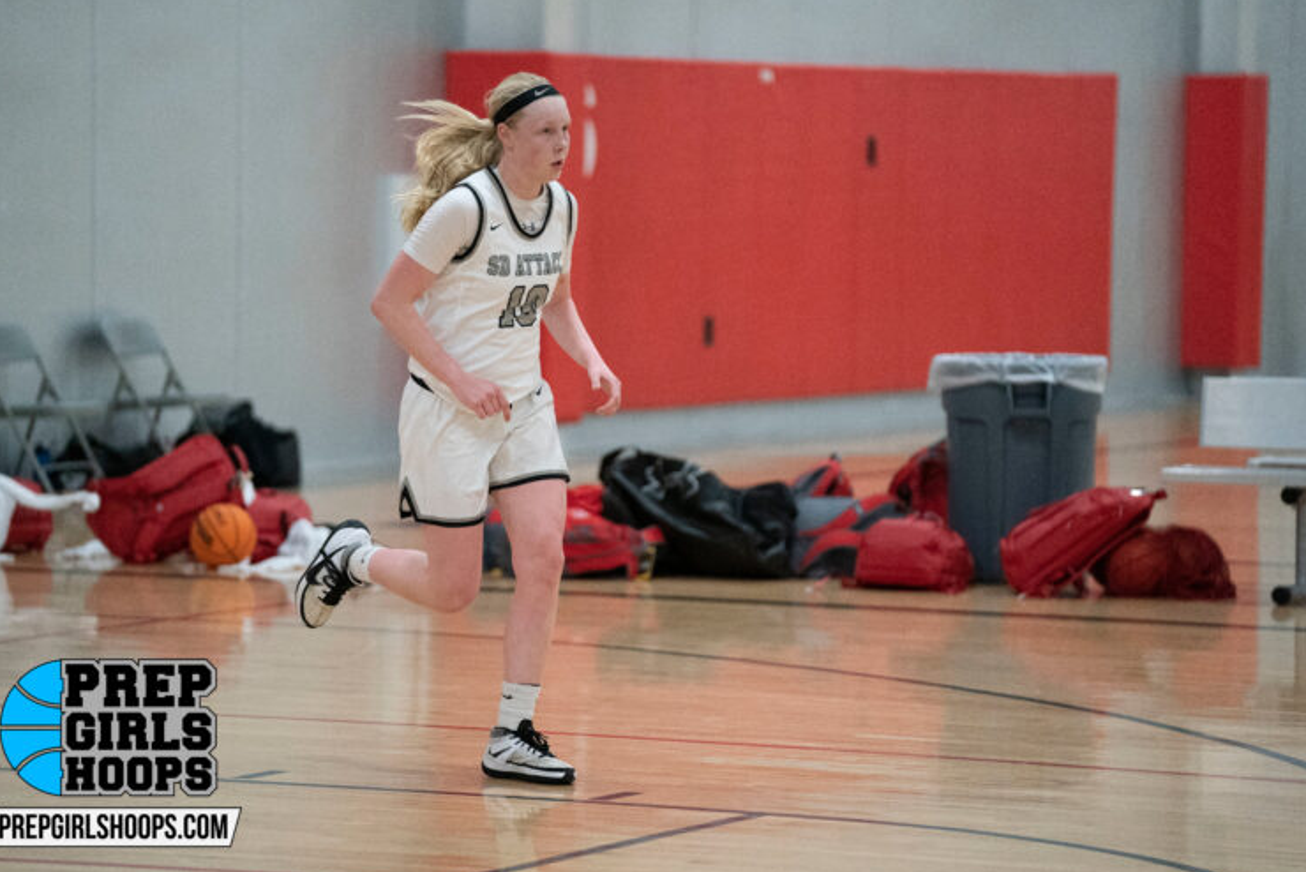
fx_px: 6060
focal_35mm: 167
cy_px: 429
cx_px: 630
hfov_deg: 12.3
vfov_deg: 8.2
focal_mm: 161
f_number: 2.8
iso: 6400
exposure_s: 1/1600
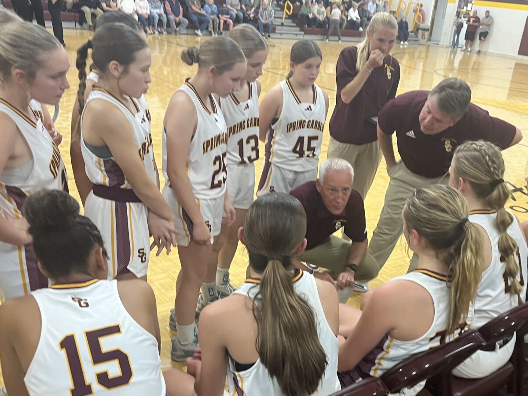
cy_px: 263
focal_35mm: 36
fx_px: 549
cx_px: 309
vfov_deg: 39.2
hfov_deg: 51.1
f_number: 1.6
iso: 160
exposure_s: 1/60
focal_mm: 5.1
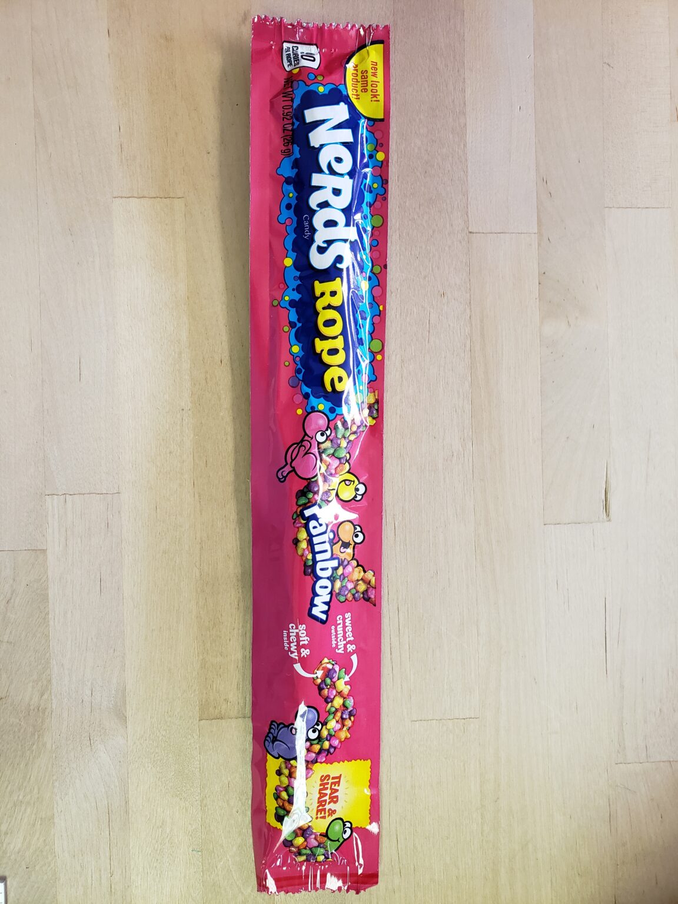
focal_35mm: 26
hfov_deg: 53.1
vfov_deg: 67.3
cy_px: 452
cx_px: 339
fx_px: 679
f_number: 2.4
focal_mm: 4.3
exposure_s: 1/60
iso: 320
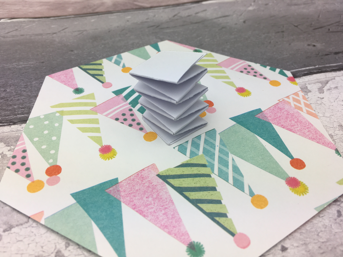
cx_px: 172
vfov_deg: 48.2
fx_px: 287
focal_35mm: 29
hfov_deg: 61.7
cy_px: 128
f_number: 2.2
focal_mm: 4.15
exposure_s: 1/348
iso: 25
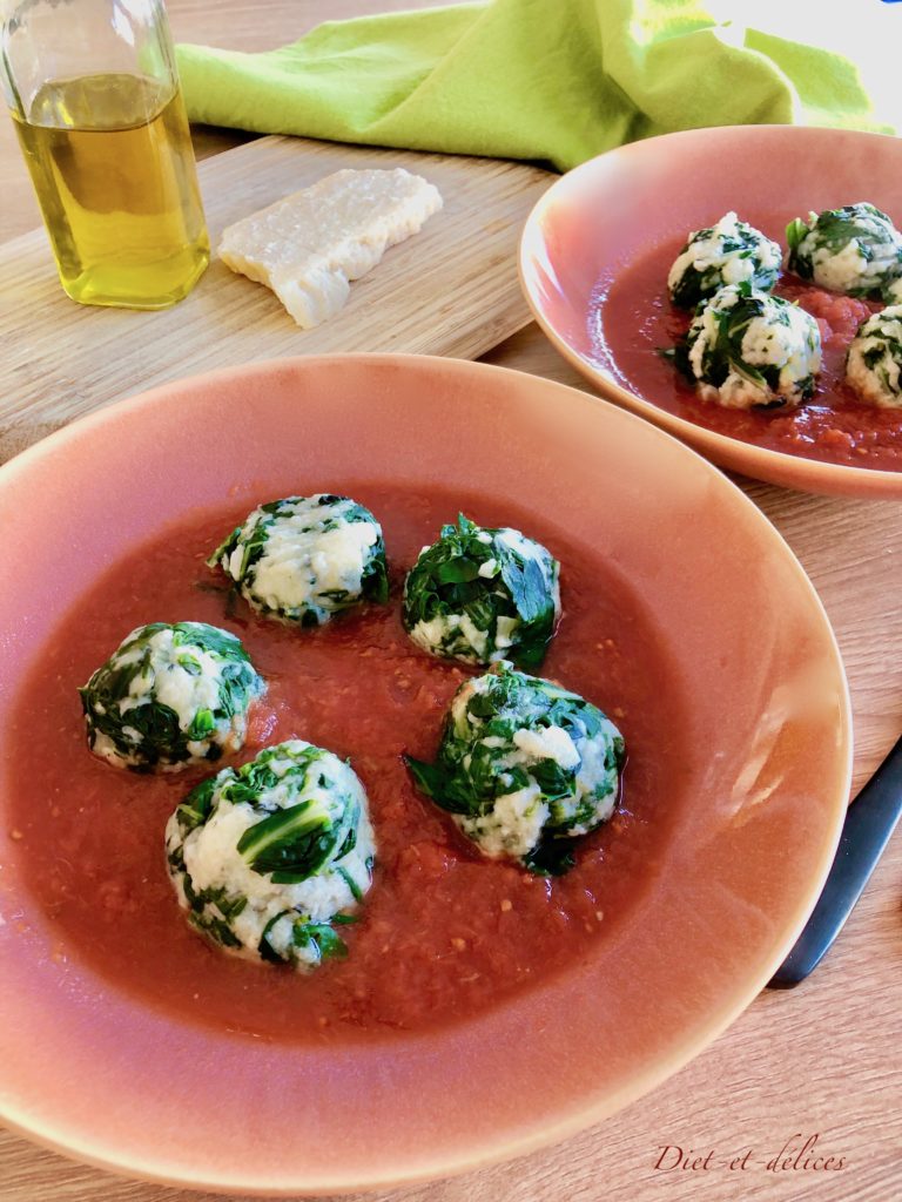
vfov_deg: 63.4
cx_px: 451
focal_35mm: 28
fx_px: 973
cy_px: 601
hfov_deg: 49.7
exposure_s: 1/17
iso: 40
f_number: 1.8
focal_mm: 4
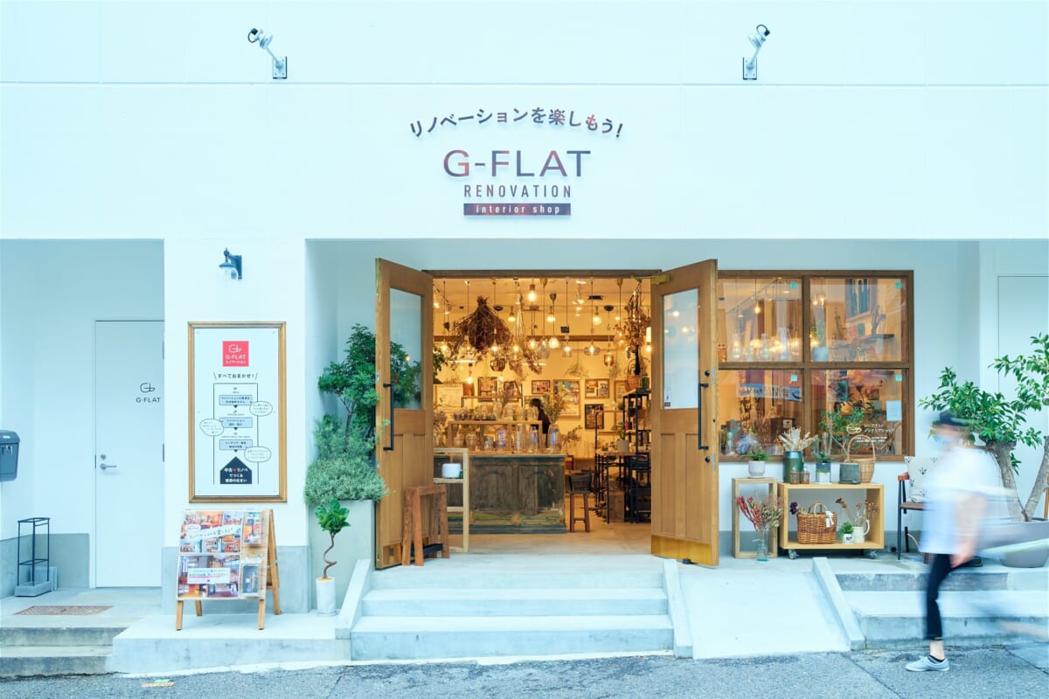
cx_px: 524
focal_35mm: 38
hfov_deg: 50.7
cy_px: 350
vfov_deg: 35.1
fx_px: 1107
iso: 100
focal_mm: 38
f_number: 11
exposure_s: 1/10
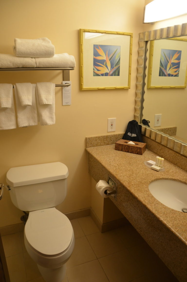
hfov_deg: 47.7
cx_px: 94
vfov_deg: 67.5
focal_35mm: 27
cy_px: 141
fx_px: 211
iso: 400
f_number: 4
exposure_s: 1/60
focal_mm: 18
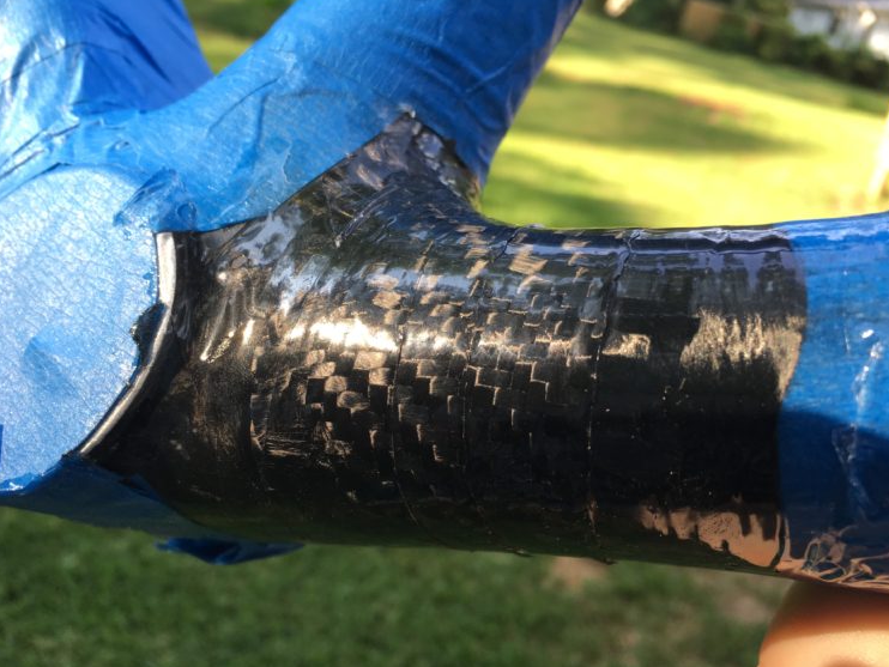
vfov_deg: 46.8
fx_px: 771
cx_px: 437
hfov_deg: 59.9
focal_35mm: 30
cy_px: 335
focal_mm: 4.15
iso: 32
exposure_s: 1/120
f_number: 2.2
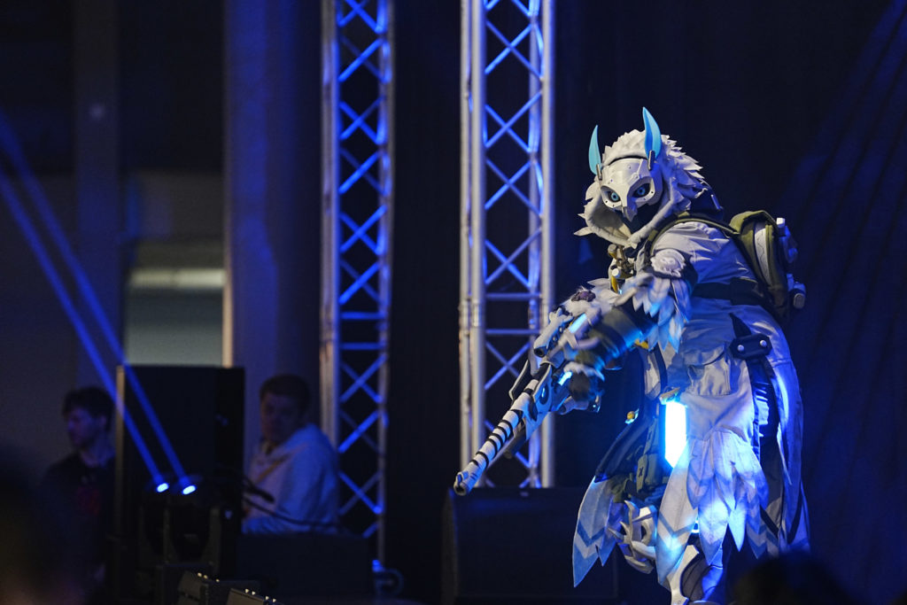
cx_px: 454
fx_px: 5039
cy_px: 302
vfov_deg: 6.9
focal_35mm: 200
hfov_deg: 10.3
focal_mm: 200
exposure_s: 1/125
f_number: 2.8
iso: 2500
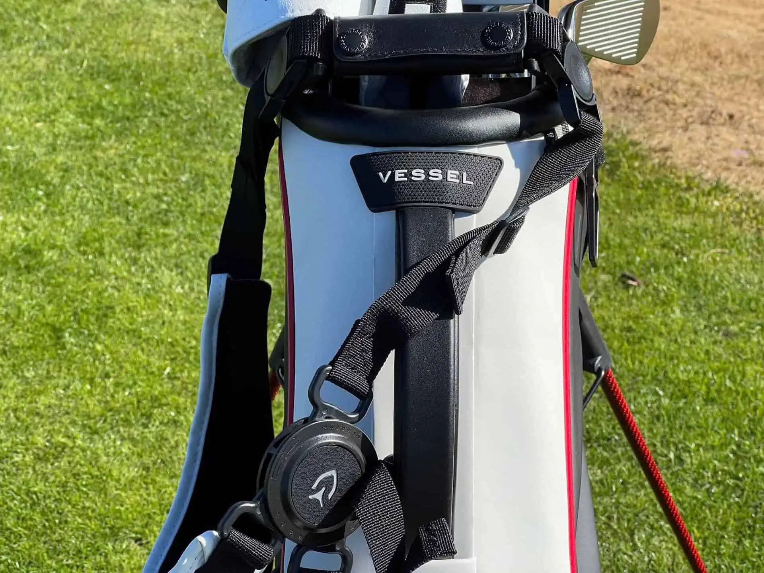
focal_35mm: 77
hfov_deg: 25.3
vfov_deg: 19.1
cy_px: 286
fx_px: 1699
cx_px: 382
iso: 32
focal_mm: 9
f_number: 2.8
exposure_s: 1/521
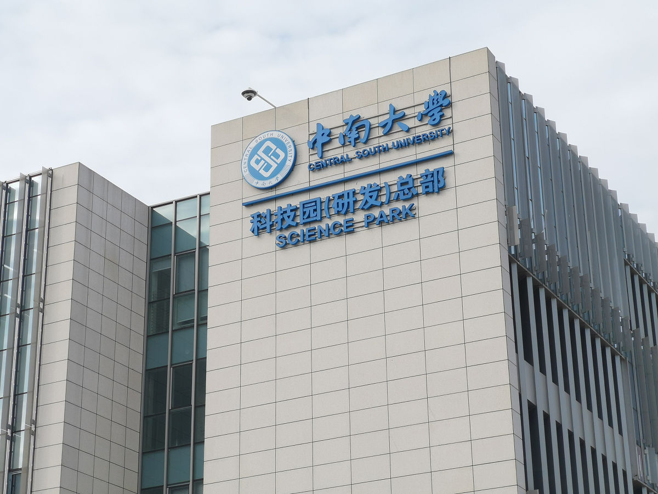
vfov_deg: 18.2
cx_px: 329
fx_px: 1540
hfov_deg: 24.1
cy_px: 247
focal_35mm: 81
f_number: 2.4
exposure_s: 1/861
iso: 50
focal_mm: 7.48
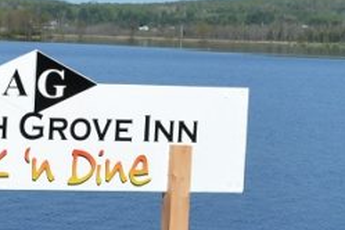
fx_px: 1418
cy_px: 128
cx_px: -224
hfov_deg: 12.9
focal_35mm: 148
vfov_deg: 9.3
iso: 100
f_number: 9
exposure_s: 1/320
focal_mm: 24
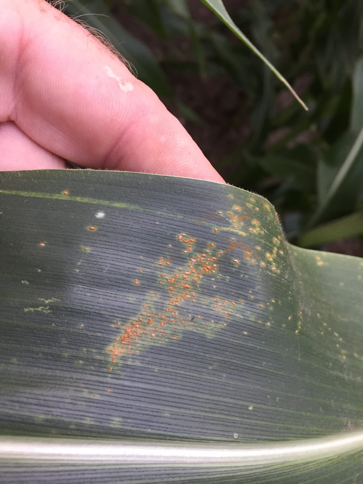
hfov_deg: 48.2
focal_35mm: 29
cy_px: 242
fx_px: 405
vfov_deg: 61.7
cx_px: 182
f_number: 2.2
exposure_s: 1/30
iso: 125
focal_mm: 4.15
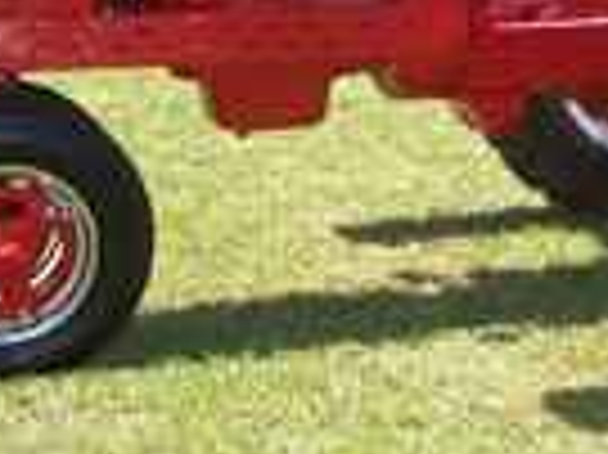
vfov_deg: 14.8
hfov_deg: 19.8
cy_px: -76
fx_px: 1702
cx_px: 558
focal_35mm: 97
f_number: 2.8
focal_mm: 6.3
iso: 80
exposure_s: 1/500
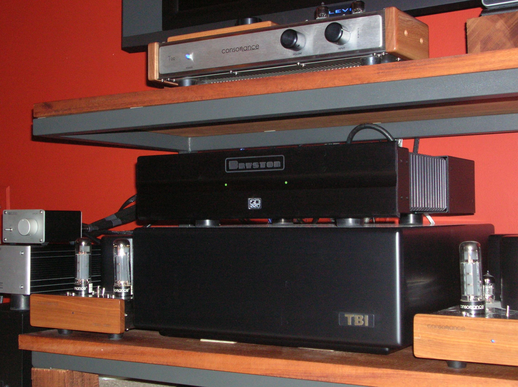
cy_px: 194
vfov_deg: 25.2
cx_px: 259
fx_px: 867
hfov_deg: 33.3
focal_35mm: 58
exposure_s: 1/60.1
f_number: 3.5
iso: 200
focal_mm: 9.6
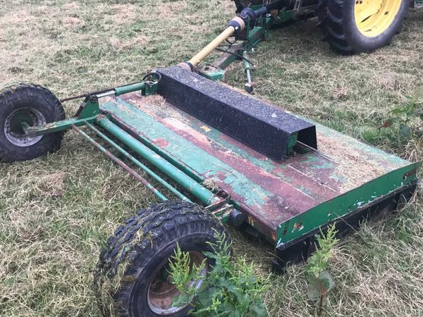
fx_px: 403
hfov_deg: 55.4
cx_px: 212
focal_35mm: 33
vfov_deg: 42.9
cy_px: 158
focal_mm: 3.99
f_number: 1.8
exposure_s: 1/25
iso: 40
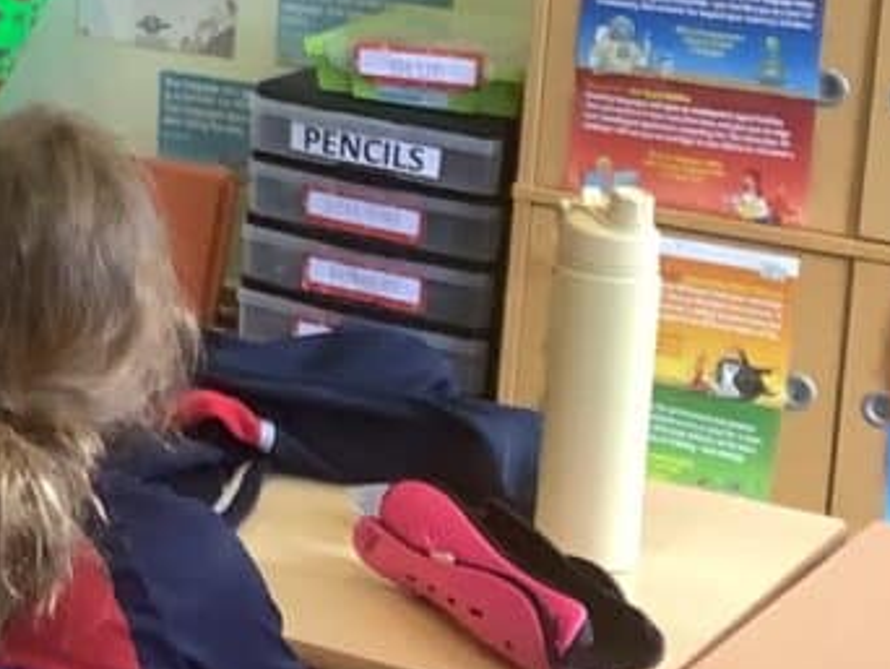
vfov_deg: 12.5
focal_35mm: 116
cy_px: -109
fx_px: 2985
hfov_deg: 14.8
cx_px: -718
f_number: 2.4
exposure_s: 1/50
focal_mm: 3.3
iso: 200
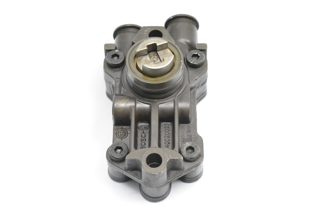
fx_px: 726
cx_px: 158
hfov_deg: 24.6
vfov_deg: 16.5
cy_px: 106
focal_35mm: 82
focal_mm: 55
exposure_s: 1/400
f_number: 13
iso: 6400
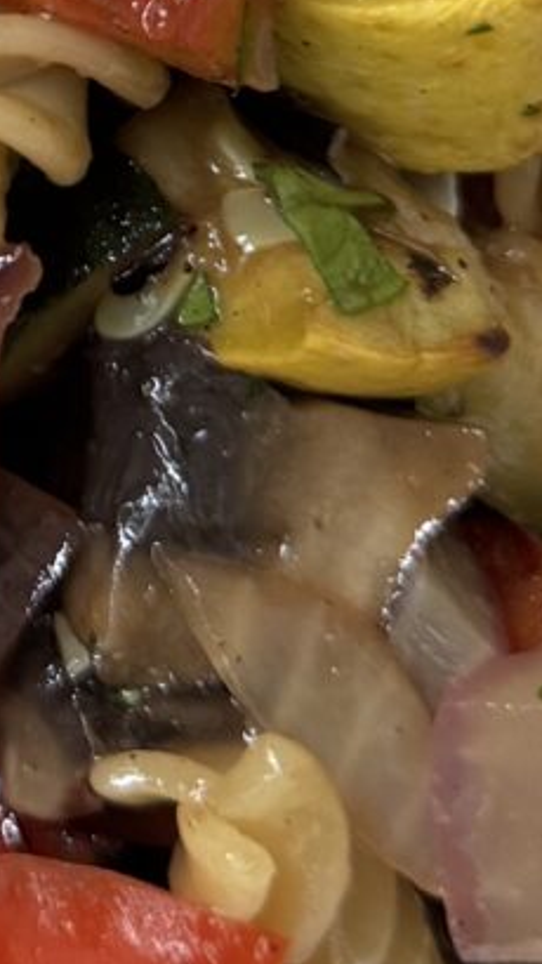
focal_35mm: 131
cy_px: -297
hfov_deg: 8.8
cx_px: -471
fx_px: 3348
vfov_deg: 15.6
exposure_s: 1/65
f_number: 1.78
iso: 200
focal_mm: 6.76
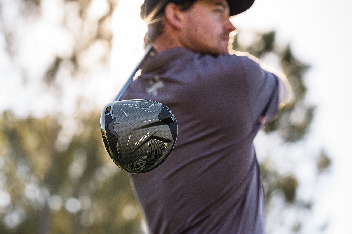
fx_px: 1026
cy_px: 117
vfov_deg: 13.0
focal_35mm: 105
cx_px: 176
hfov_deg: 19.5
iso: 640
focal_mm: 105
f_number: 4
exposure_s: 1/1000
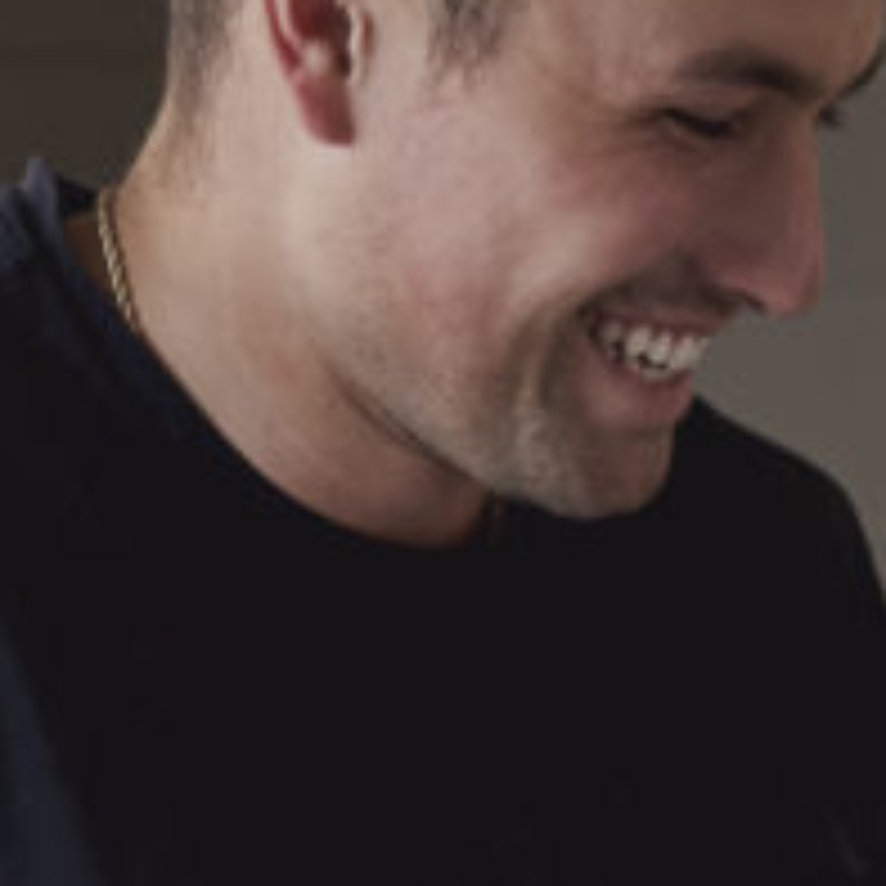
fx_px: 8948
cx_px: 1079
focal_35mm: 309
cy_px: 1387
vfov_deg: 5.6
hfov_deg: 5.6
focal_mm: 55
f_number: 2.5
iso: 1000
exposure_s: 1/200
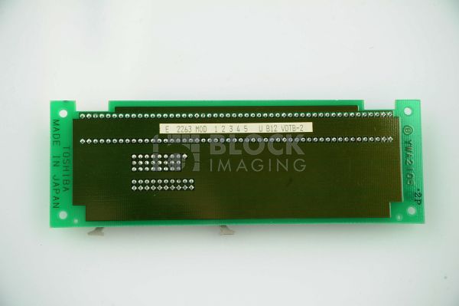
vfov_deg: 11.4
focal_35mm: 120
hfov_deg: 17.1
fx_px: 1529
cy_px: 153
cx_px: 230
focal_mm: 120
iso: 800
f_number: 8
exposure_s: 1/100
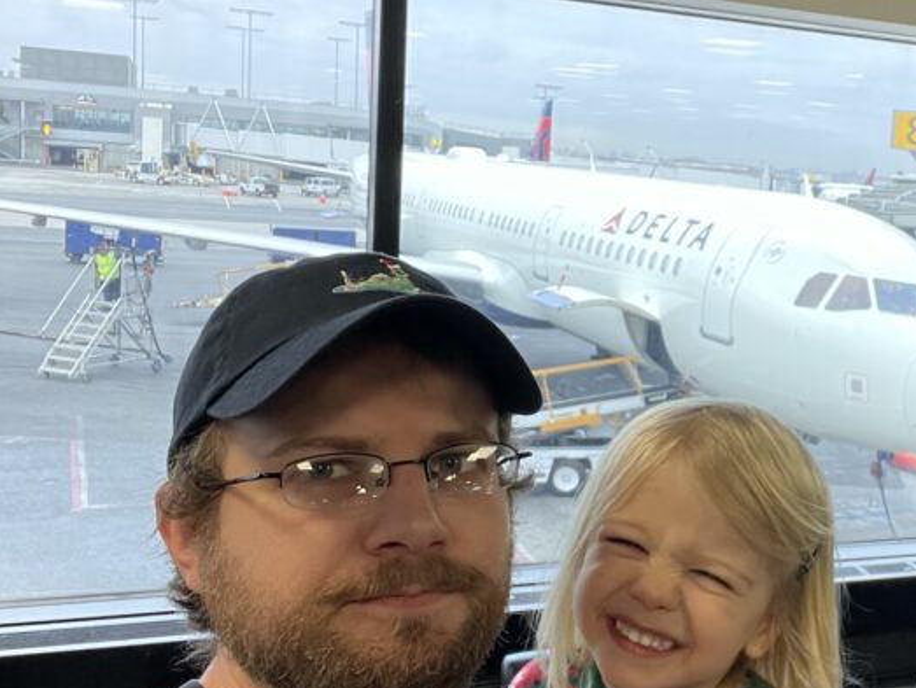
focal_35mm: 45
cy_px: 308
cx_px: 755
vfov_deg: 32.2
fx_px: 1192
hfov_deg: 40.1
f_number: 2.2
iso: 125
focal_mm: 2.71
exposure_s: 1/60
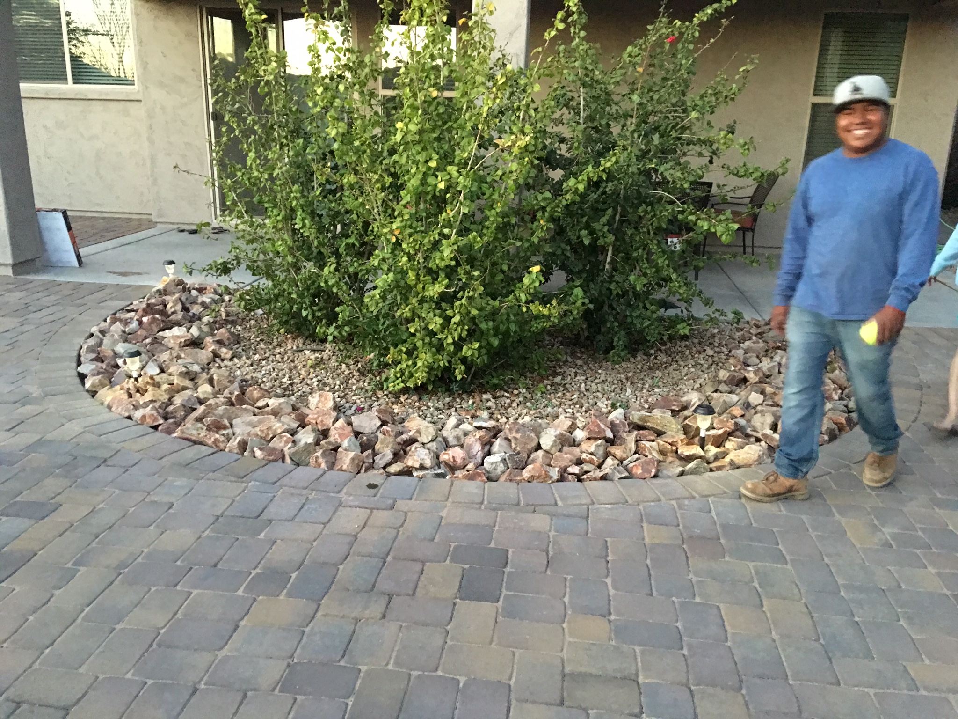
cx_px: 479
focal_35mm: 29
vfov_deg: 48.2
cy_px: 360
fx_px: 803
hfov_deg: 61.7
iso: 100
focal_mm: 4.15
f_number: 2.2
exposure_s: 1/4
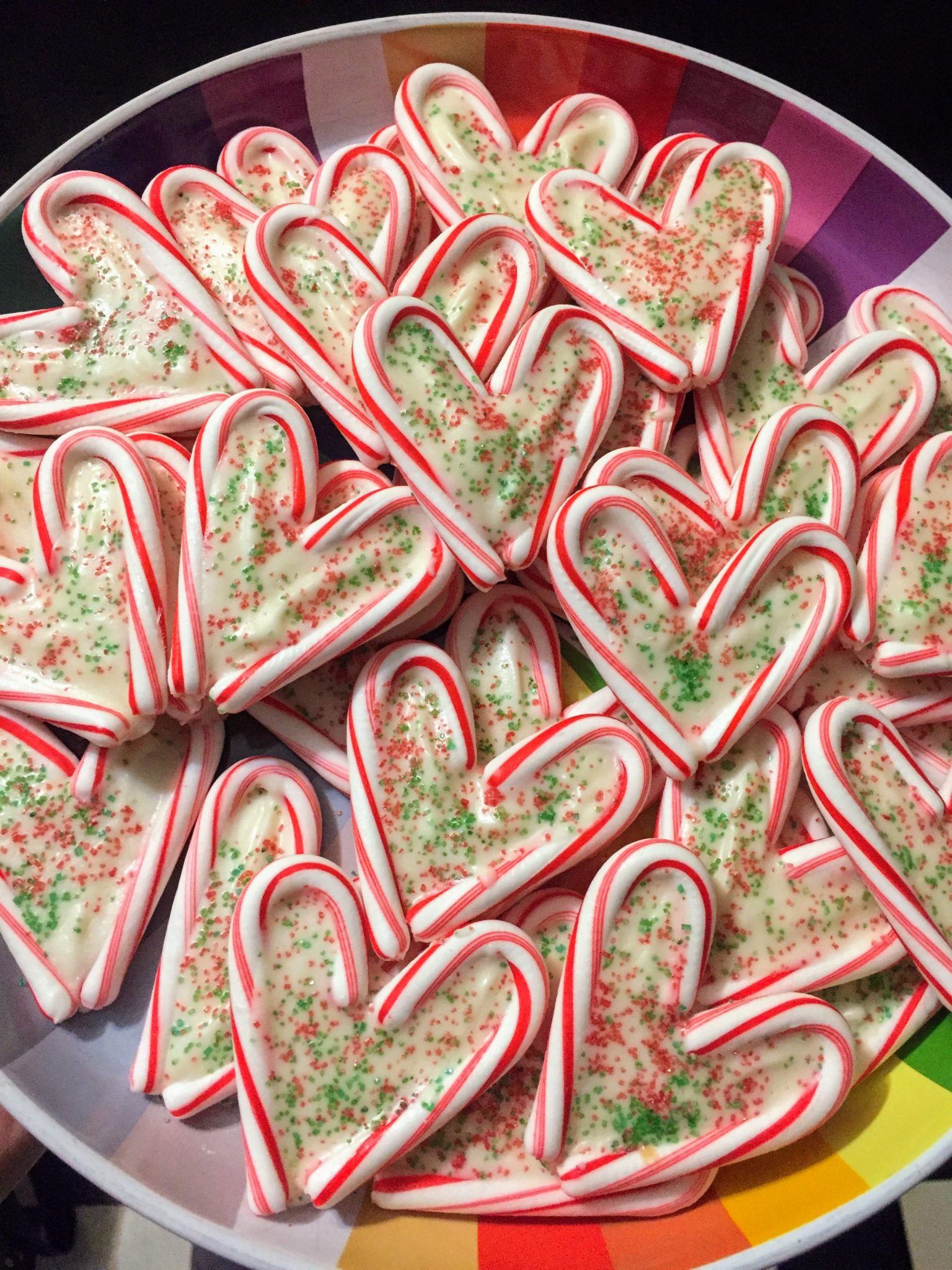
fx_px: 1063
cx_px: 476
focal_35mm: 29
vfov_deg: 61.7
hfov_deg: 48.2
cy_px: 635
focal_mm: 4.15
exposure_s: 1/30
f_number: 2.2
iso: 250
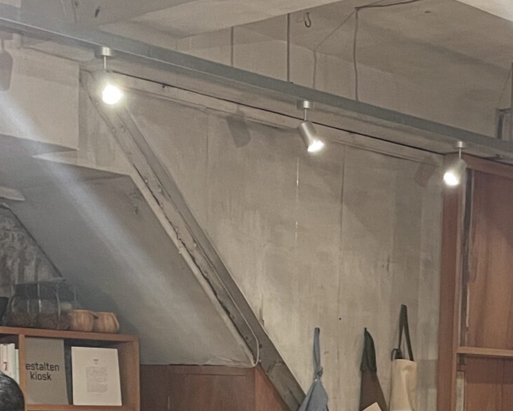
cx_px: 370
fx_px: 1337
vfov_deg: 15.8
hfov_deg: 21.6
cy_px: 645
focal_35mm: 88
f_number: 1.6
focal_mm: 4.2
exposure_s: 1/33
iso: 640
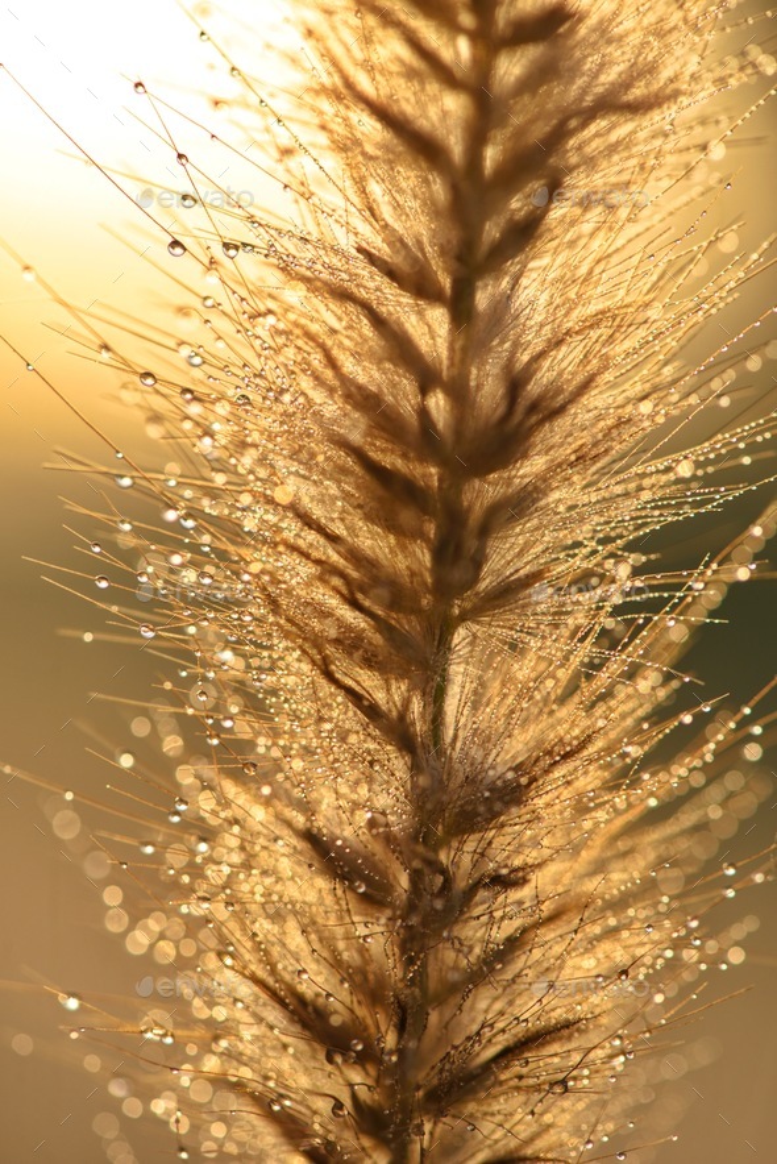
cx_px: 388
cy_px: 582
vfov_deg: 19.5
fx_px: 3396
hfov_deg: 13.1
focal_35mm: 105
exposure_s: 1/320
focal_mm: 105
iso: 200
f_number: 9
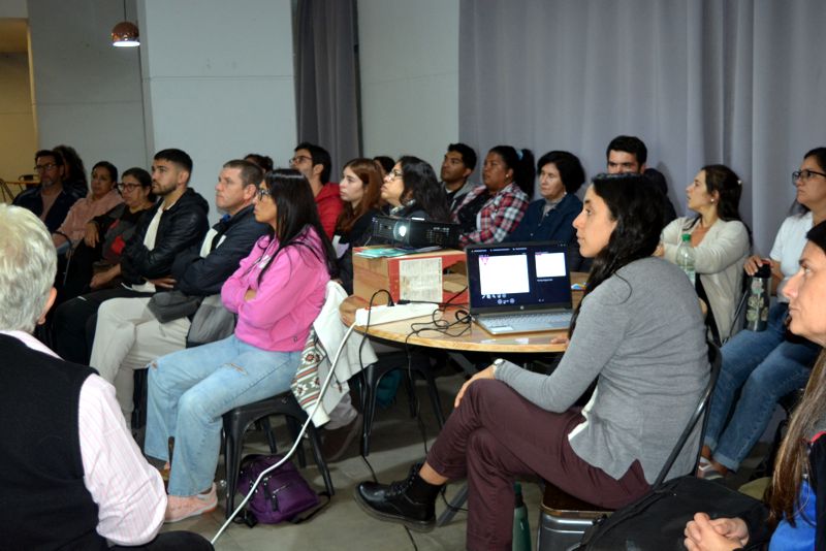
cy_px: 276
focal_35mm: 40
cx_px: 413
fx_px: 930
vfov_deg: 33.0
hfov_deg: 47.9
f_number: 4
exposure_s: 1/60
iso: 1400
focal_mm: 27
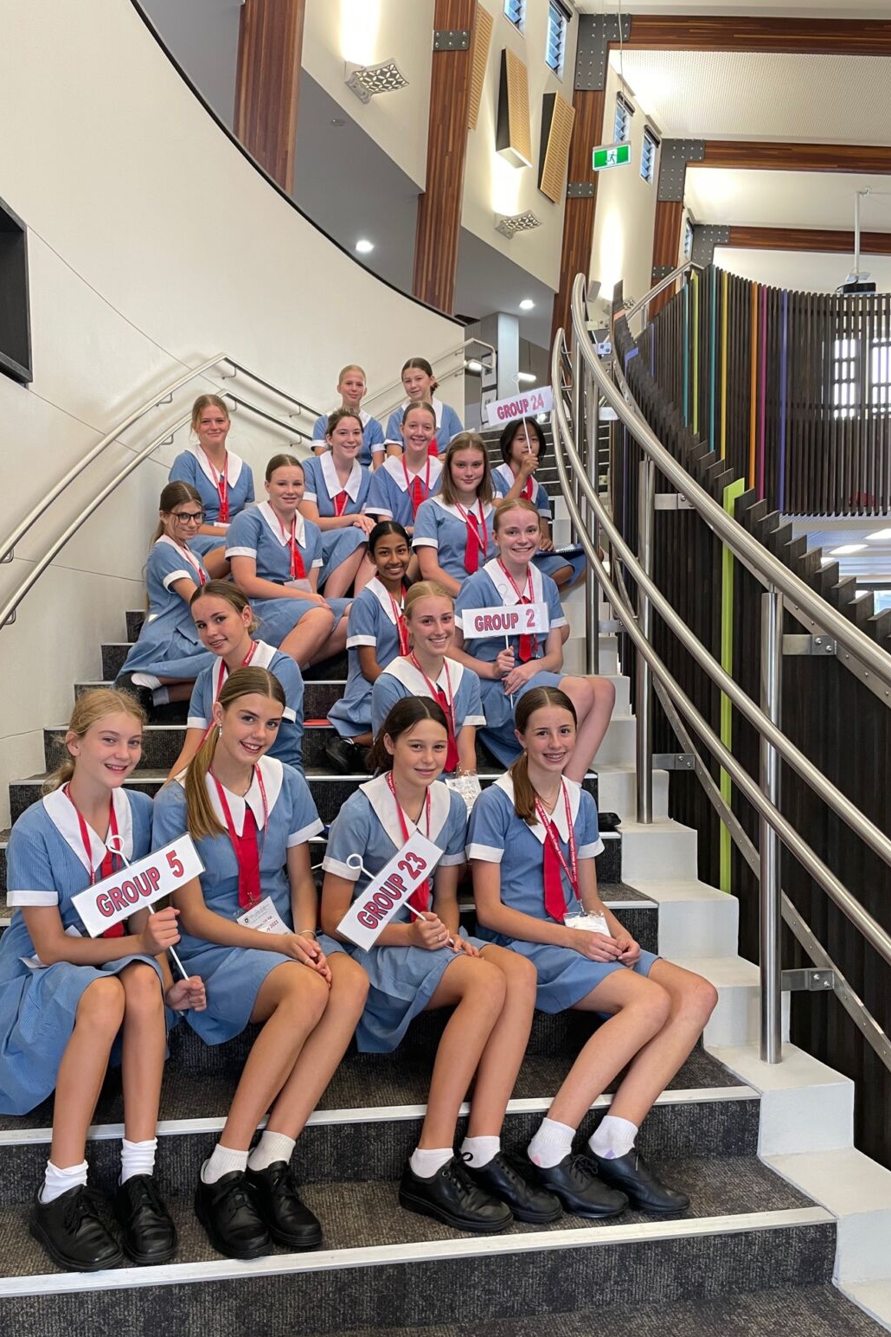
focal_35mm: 28
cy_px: 683
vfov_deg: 65.5
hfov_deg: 46.3
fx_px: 1039
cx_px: 388
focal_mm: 4.2
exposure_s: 1/50
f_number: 1.6
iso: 125
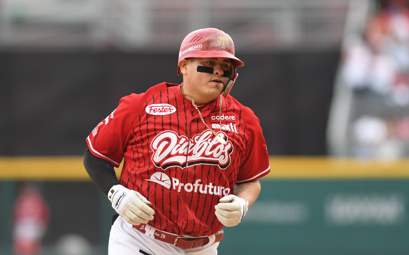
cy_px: 119
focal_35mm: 460
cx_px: 205
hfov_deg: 4.6
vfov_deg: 2.9
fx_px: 5127
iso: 800
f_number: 2.8
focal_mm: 300
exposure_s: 1/1000
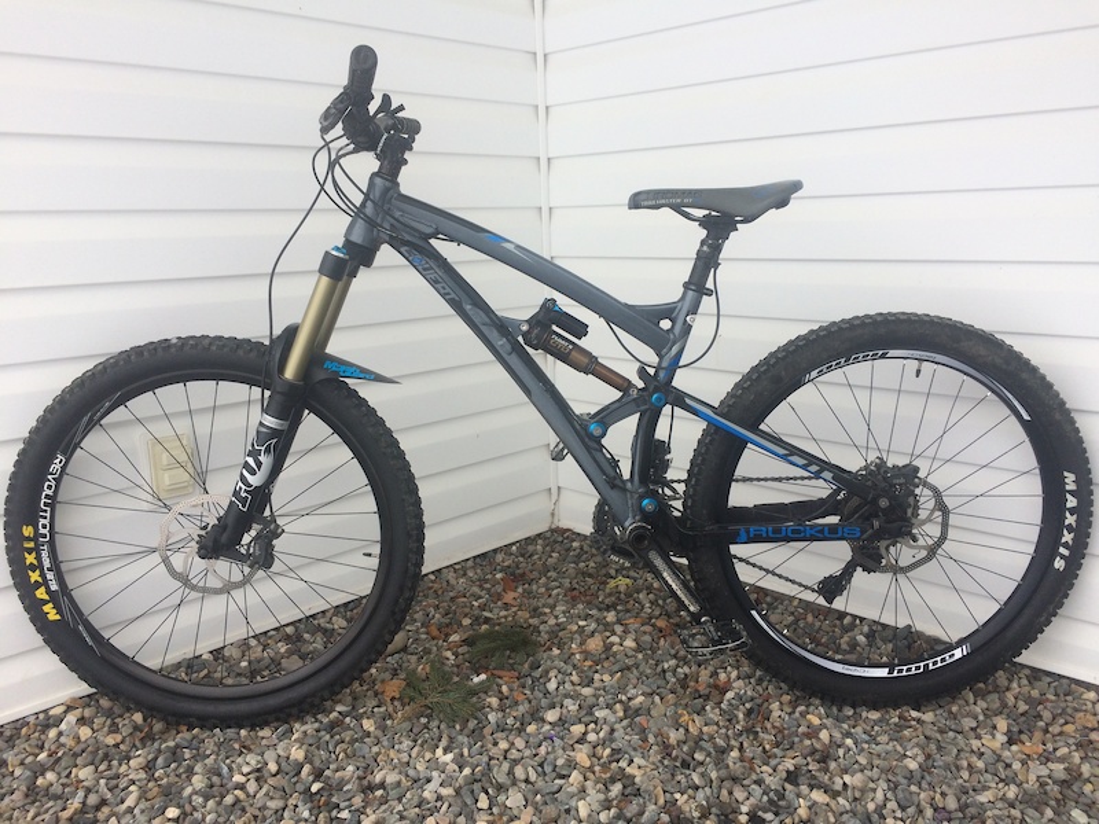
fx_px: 921
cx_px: 550
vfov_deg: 48.2
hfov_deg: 61.7
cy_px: 412
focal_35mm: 29
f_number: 2.2
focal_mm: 4.15
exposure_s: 1/540
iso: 32
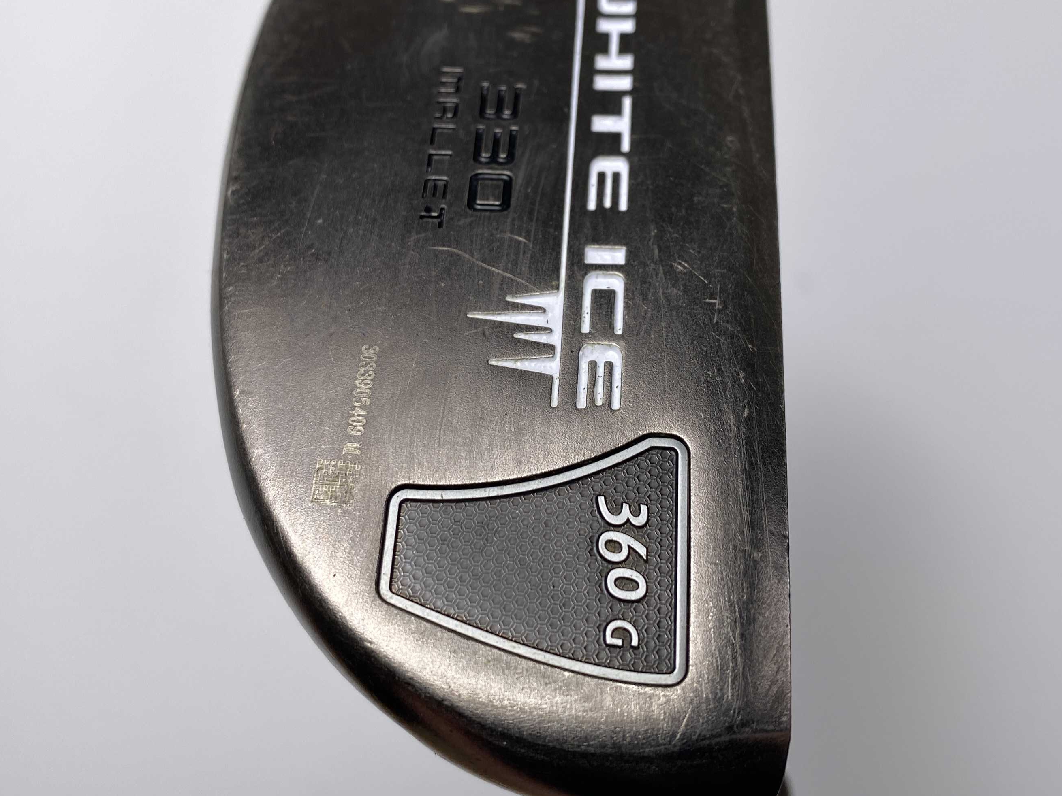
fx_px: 1227
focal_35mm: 40
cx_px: 575
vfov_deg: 35.8
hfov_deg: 46.8
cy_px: 317
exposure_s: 1/905
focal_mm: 4.25
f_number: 1.8
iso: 32
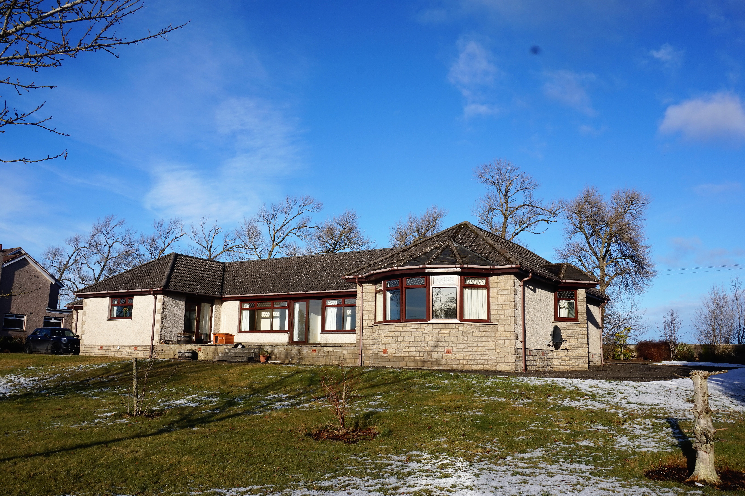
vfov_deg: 41.7
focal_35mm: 32
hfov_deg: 59.5
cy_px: 248
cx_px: 372
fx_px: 652
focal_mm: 21
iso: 100
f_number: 14
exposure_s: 1/125
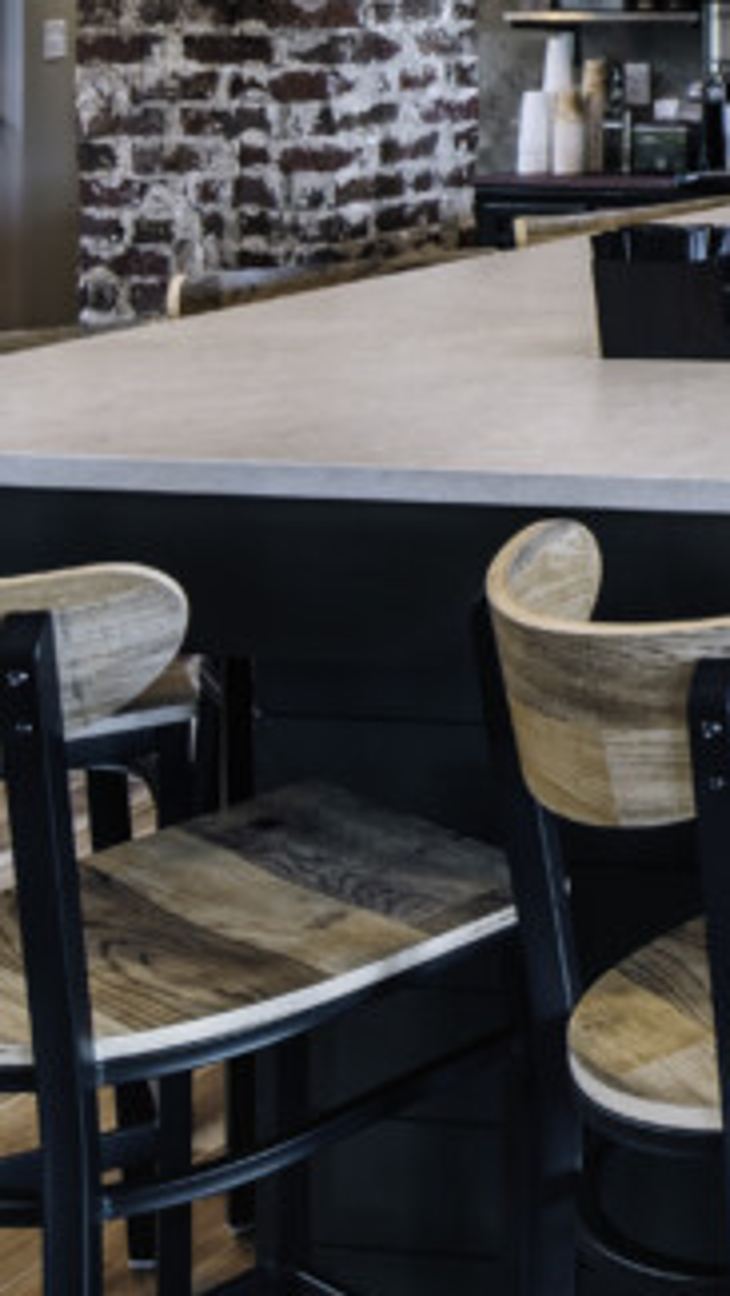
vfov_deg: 31.1
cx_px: 1596
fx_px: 2269
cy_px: 273
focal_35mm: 66
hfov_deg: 14.2
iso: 100
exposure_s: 1/2
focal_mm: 20
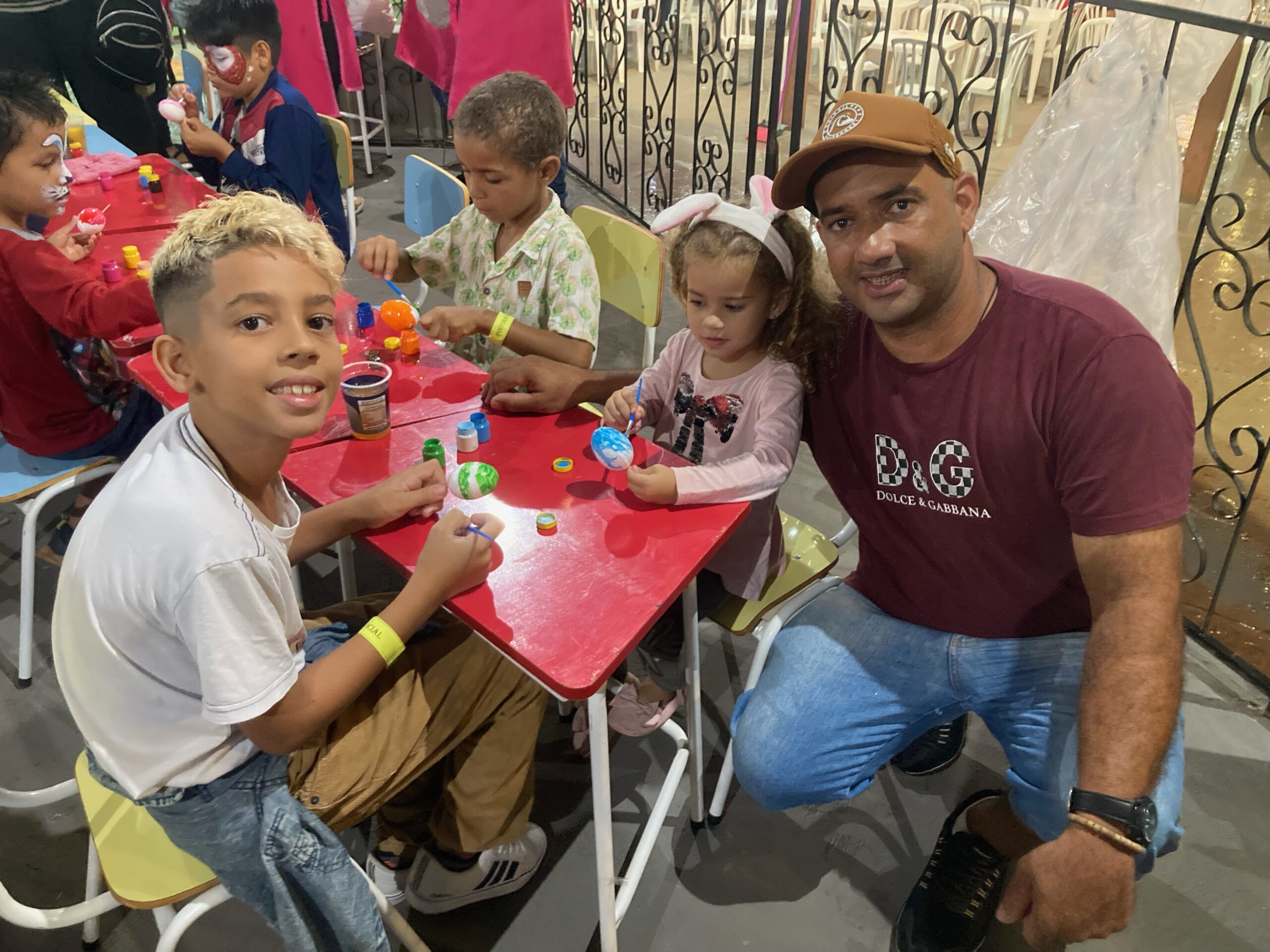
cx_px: 635
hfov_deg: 63.4
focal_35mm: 28
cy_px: 476
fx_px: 1027
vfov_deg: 49.7
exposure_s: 1/30
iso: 500
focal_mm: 3.99
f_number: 1.8
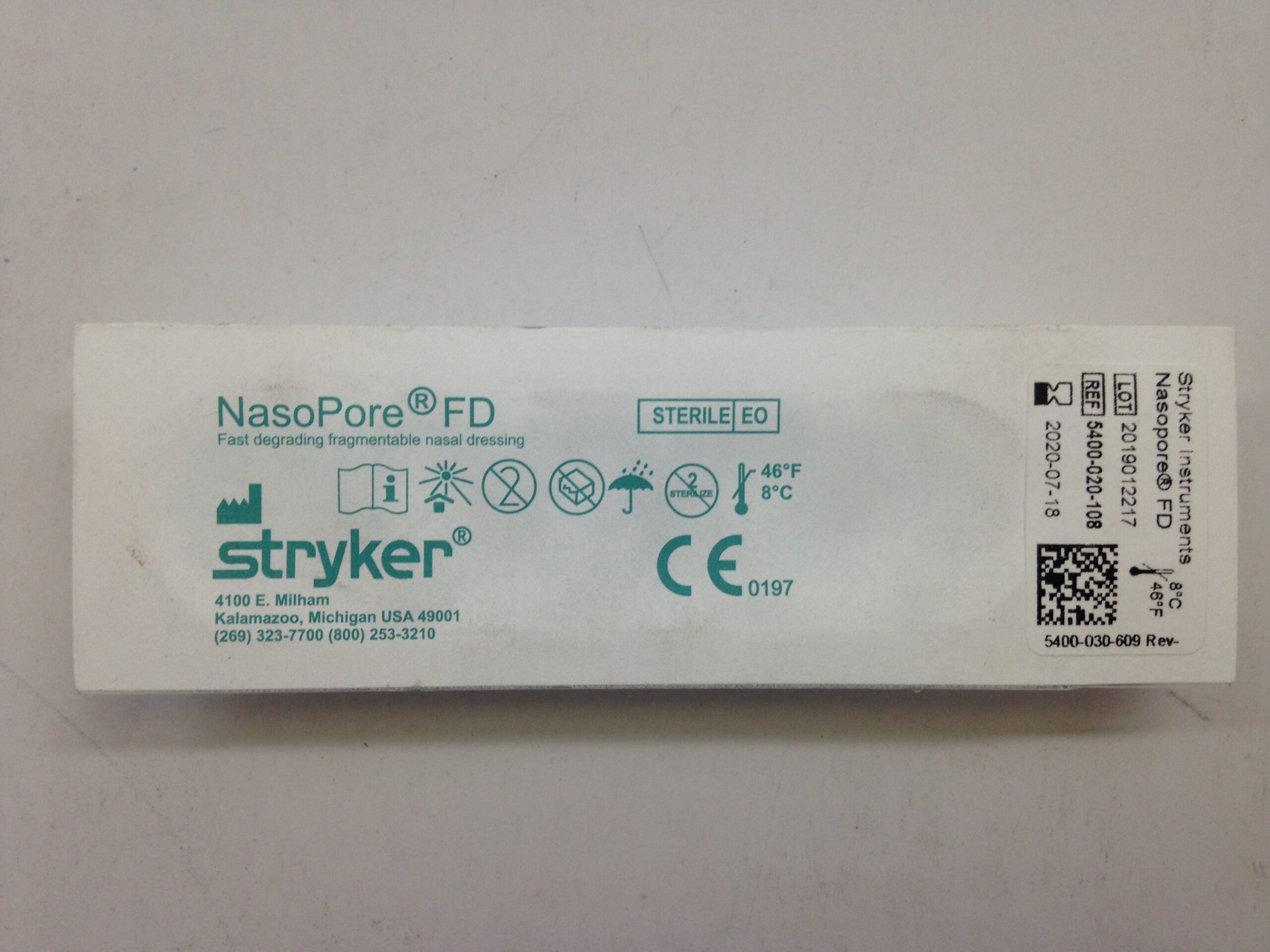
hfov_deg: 55.4
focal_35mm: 33
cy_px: 476
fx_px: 1211
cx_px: 635
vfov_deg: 42.9
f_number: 2.4
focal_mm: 4.12
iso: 50
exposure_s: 1/60
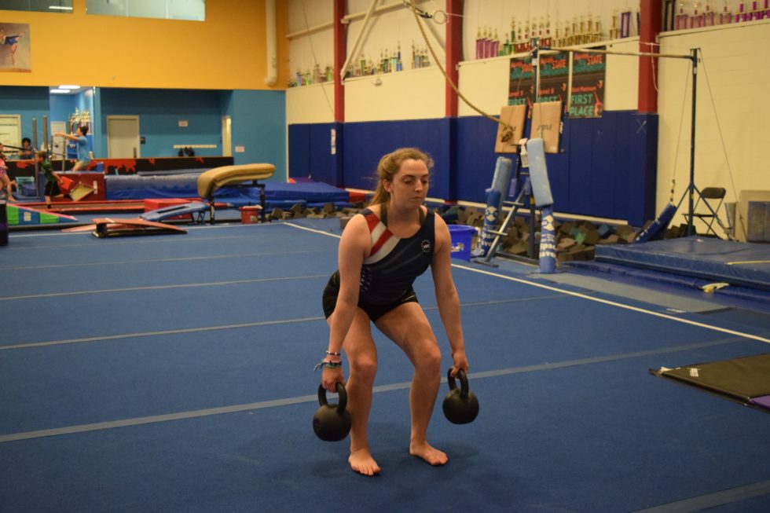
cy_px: 256
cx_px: 385
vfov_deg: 31.9
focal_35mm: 42
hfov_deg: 46.4
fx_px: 898
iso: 3200
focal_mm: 28
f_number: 4.2
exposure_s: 1/160
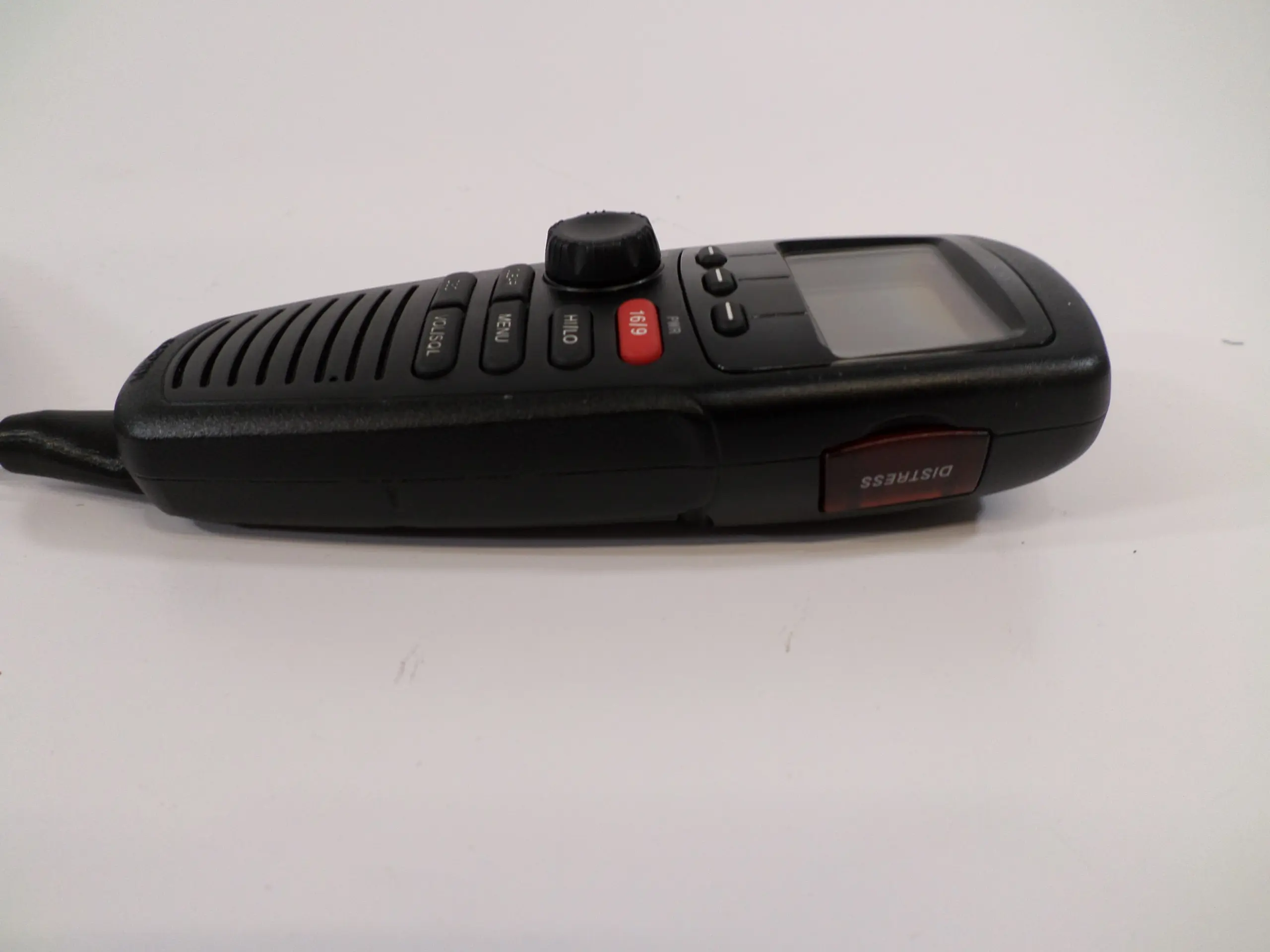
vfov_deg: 54.9
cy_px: 476
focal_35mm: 25
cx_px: 635
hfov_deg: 69.4
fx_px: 917
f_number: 2.5
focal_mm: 4.5
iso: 80
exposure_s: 1/45
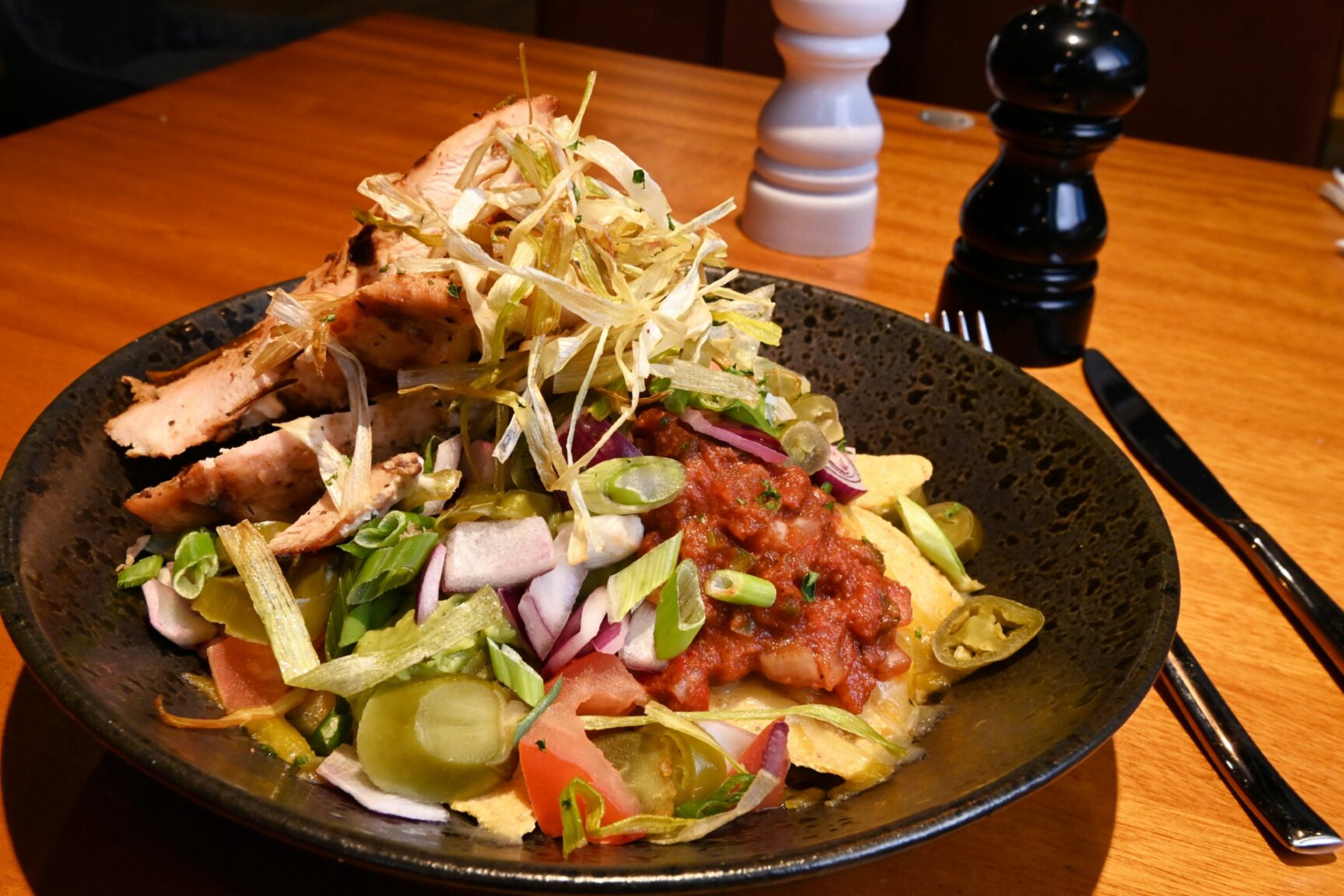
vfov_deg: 35.1
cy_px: 448
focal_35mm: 38
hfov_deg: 50.7
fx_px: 1419
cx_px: 672
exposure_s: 1/30
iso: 3200
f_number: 22
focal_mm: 38
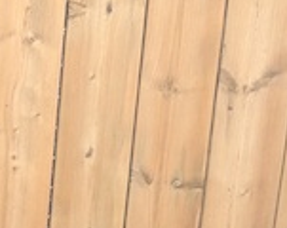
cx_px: -289
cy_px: 538
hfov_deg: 12.2
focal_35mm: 140
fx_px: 1186
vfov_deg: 9.8
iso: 57
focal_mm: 4.38
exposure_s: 1/570
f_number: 1.73
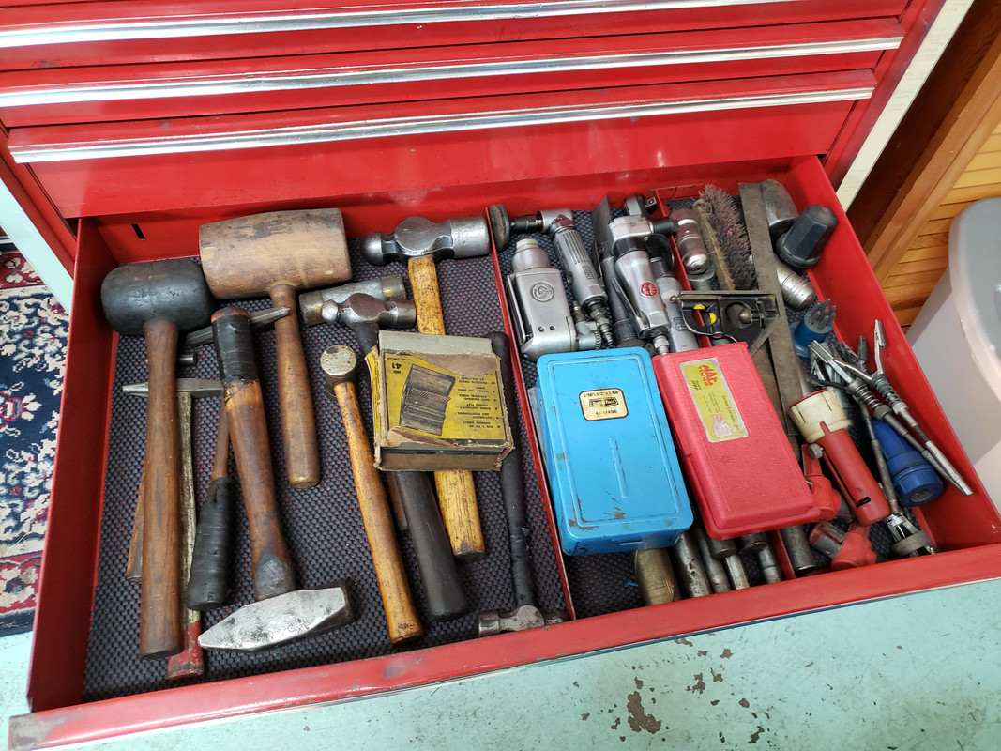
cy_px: 376
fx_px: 752
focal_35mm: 26
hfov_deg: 67.3
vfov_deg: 53.1
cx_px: 500
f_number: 1.5
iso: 250
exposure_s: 1/30
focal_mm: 4.3
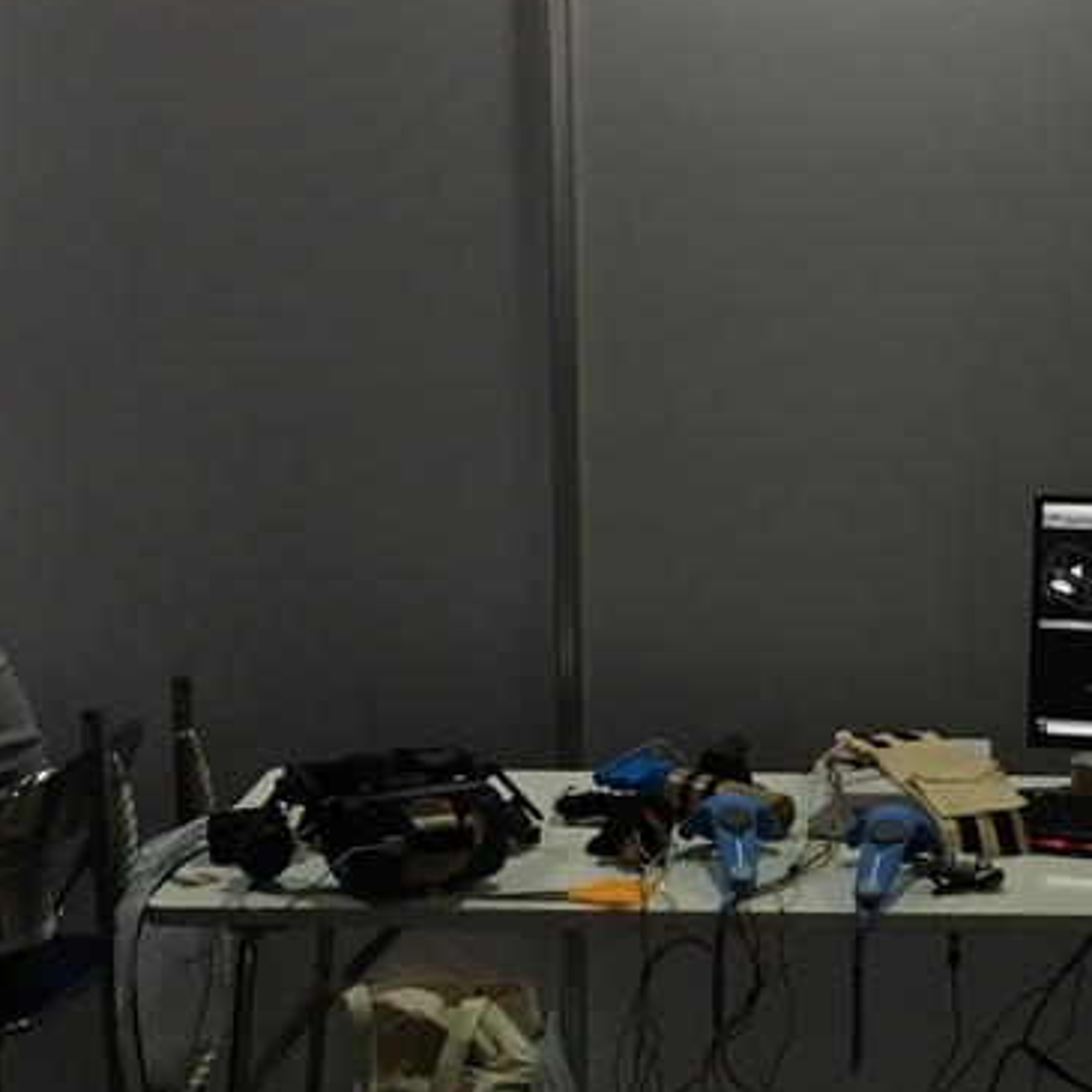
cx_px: 880
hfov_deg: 23.6
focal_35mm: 72
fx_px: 2570
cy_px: 604
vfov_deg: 24.0
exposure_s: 1/30
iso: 50
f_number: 2.2
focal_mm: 4.15
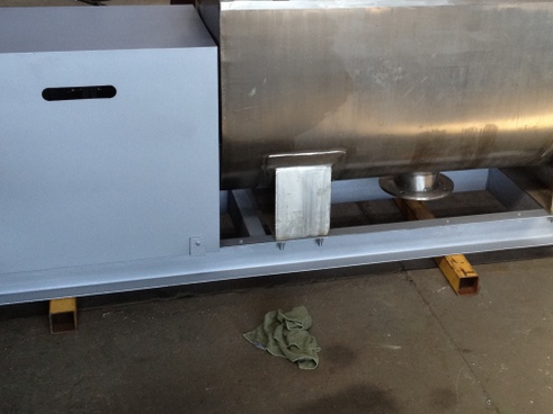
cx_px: 322
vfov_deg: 25.6
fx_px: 910
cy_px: 151
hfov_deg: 33.7
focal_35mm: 57
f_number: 2.4
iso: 100
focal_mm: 4.28
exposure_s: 1/120
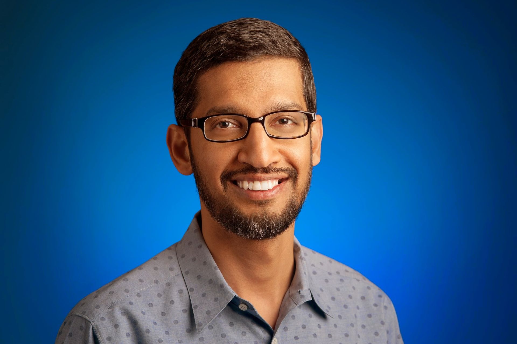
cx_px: 258
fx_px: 1507
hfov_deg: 19.5
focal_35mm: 105
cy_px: 172
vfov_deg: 13.0
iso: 100
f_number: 6.3
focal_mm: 105
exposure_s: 1/160
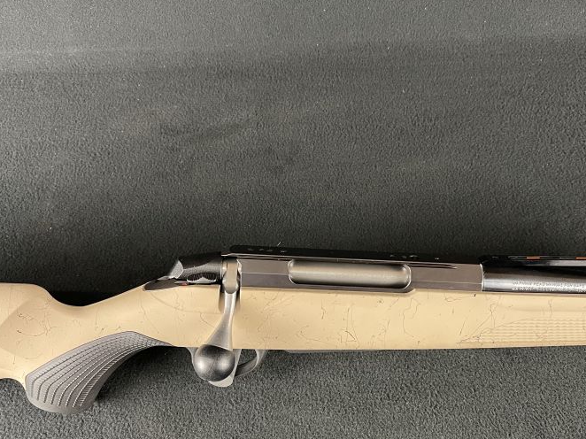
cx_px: 322
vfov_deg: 41.6
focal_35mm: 34
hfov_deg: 53.9
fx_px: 575
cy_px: 265
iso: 320
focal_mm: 5.1
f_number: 1.6
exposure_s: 1/60
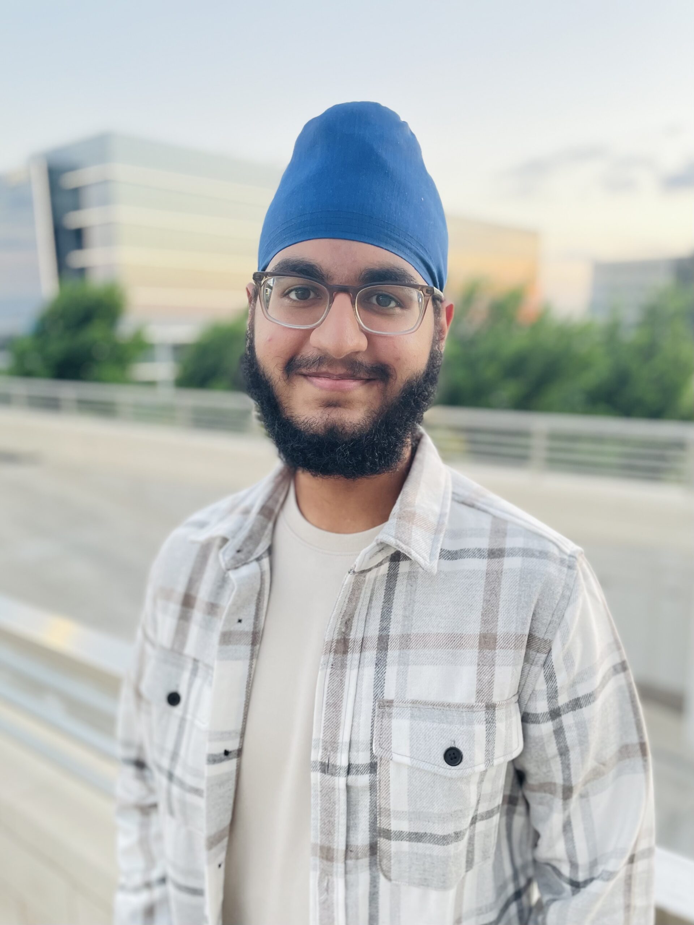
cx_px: 347
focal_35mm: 26
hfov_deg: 53.1
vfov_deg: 67.3
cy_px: 462
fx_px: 695
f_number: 1.6
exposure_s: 1/121
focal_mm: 4.2
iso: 100
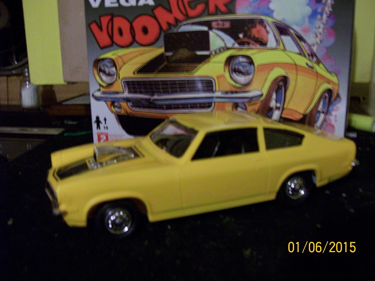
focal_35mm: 36
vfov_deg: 39.7
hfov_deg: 51.4
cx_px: 188
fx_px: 390
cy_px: 140
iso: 160
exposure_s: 1/8
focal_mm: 6
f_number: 2.7
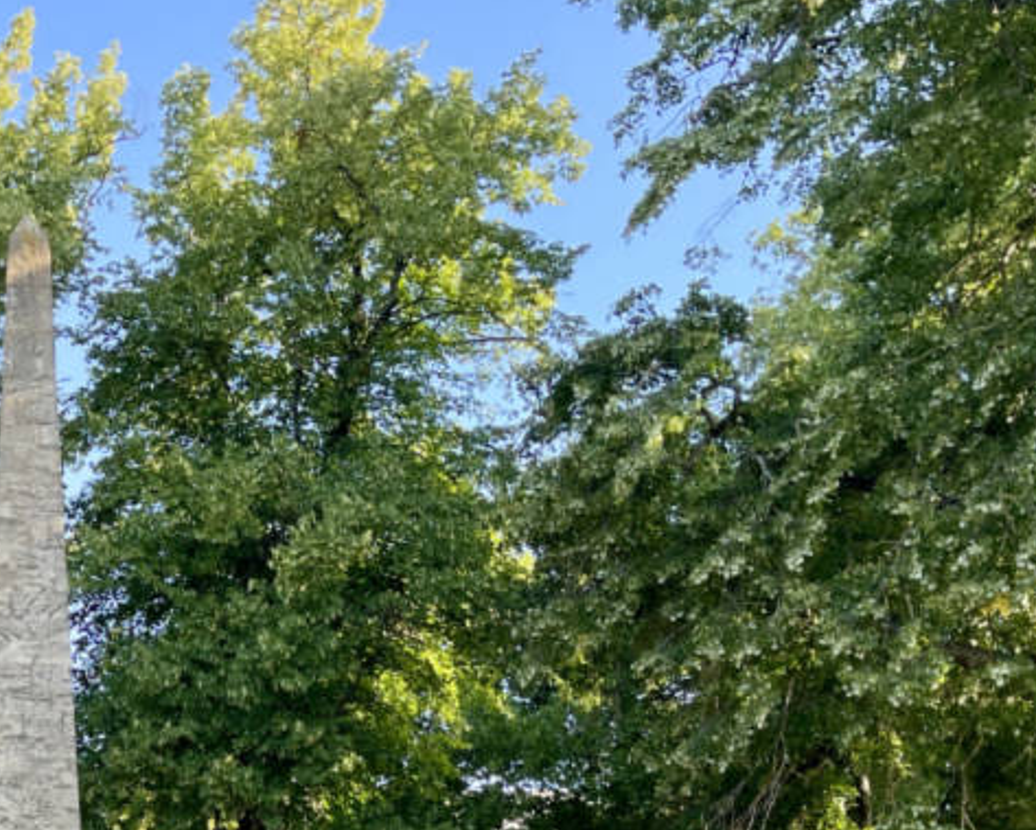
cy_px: 1029
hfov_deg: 27.4
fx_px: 2025
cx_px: 53
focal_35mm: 66
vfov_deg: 21.3
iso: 32
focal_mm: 5.1
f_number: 1.6
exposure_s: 1/476
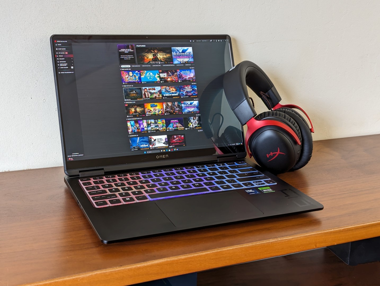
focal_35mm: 48
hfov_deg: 39.6
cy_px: 143
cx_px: 190
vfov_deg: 30.3
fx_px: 528
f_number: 1.85
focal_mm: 6.81
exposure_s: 1/60
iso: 59
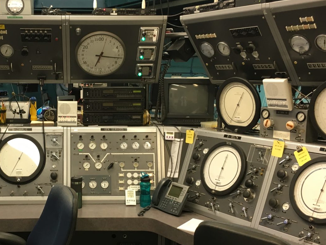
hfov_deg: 37.4
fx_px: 471
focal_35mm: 50
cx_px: 89
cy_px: 152
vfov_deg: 29.0
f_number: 2.2
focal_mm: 4.15
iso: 80
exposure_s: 1/30
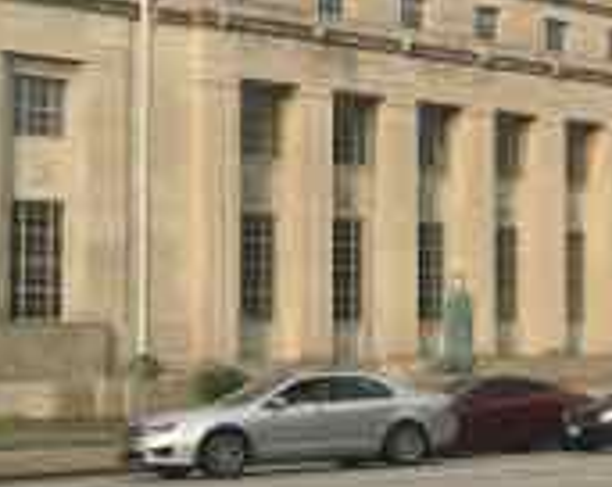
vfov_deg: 18.4
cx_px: 795
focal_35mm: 83
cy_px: 263
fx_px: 1500
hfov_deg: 21.0
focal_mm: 4.15
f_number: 2.2
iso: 25
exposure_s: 1/591
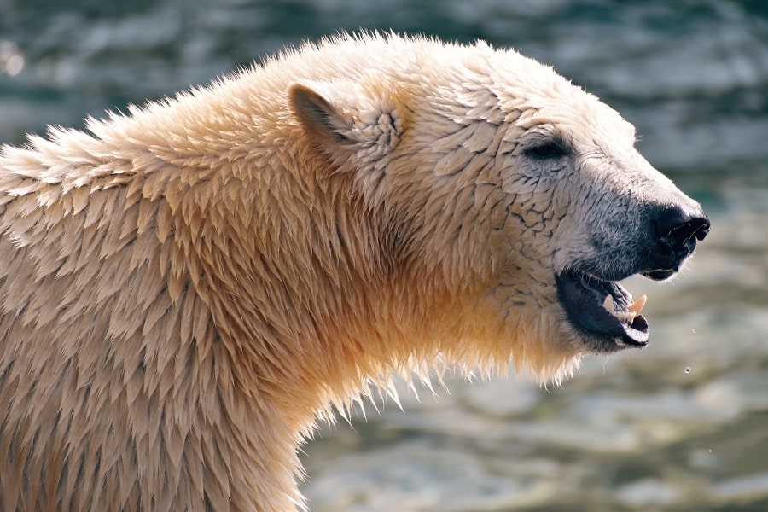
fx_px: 9599
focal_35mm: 450
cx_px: 384
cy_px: 256
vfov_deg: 3.1
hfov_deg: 4.6
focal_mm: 300
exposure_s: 1/1250
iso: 400
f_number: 6.3
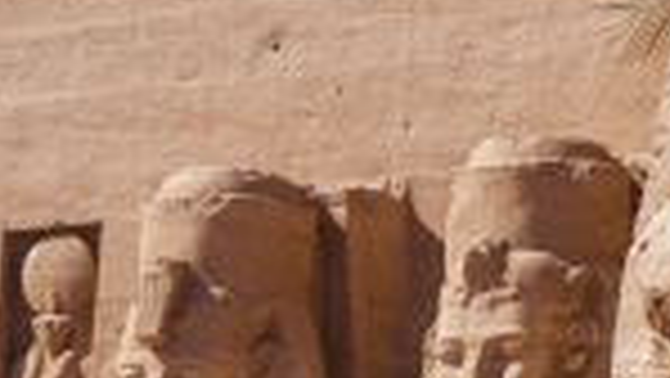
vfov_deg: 3.4
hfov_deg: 6.0
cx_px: 162
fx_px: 6417
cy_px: 279
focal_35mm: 361
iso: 100
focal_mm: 70
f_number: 11
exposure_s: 1/100
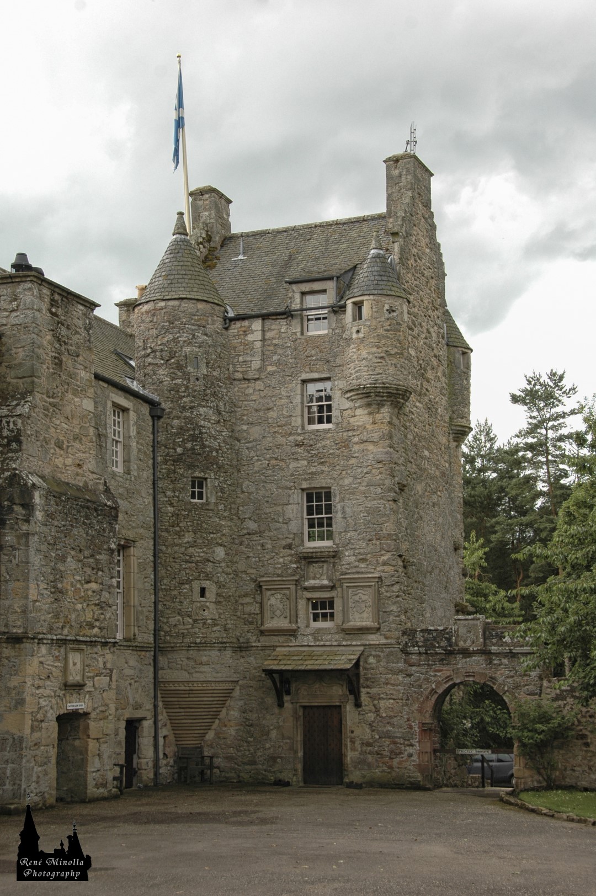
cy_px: 448
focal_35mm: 54
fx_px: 1343
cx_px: 298
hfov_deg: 25.0
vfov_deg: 36.9
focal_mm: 36
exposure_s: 1/200
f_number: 7.1
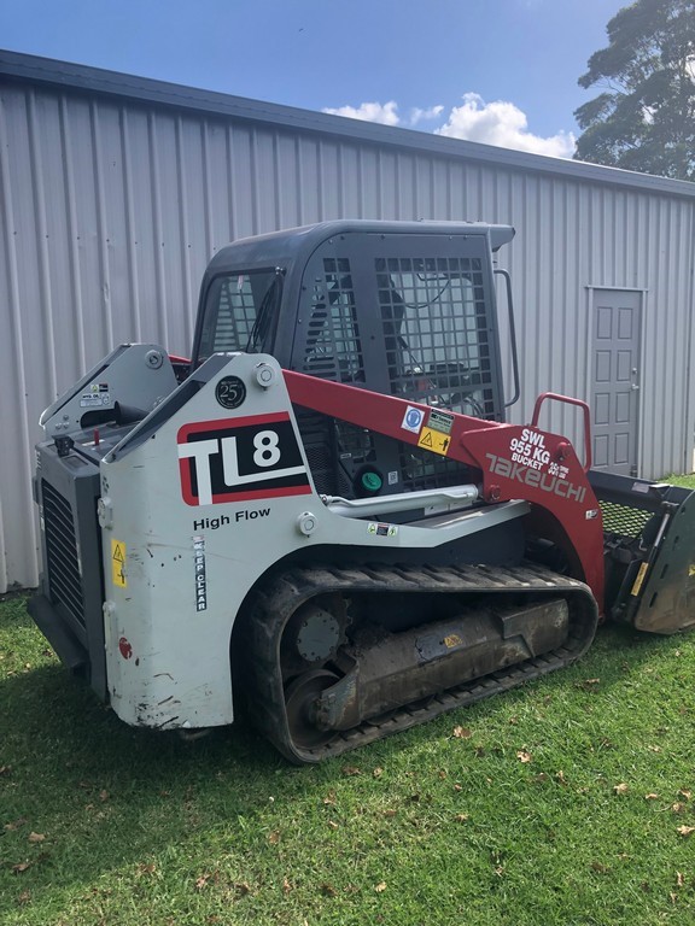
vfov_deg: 63.4
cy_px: 463
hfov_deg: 49.7
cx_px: 348
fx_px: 750
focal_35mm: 28
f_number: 1.8
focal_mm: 3.99
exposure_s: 1/640
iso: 20
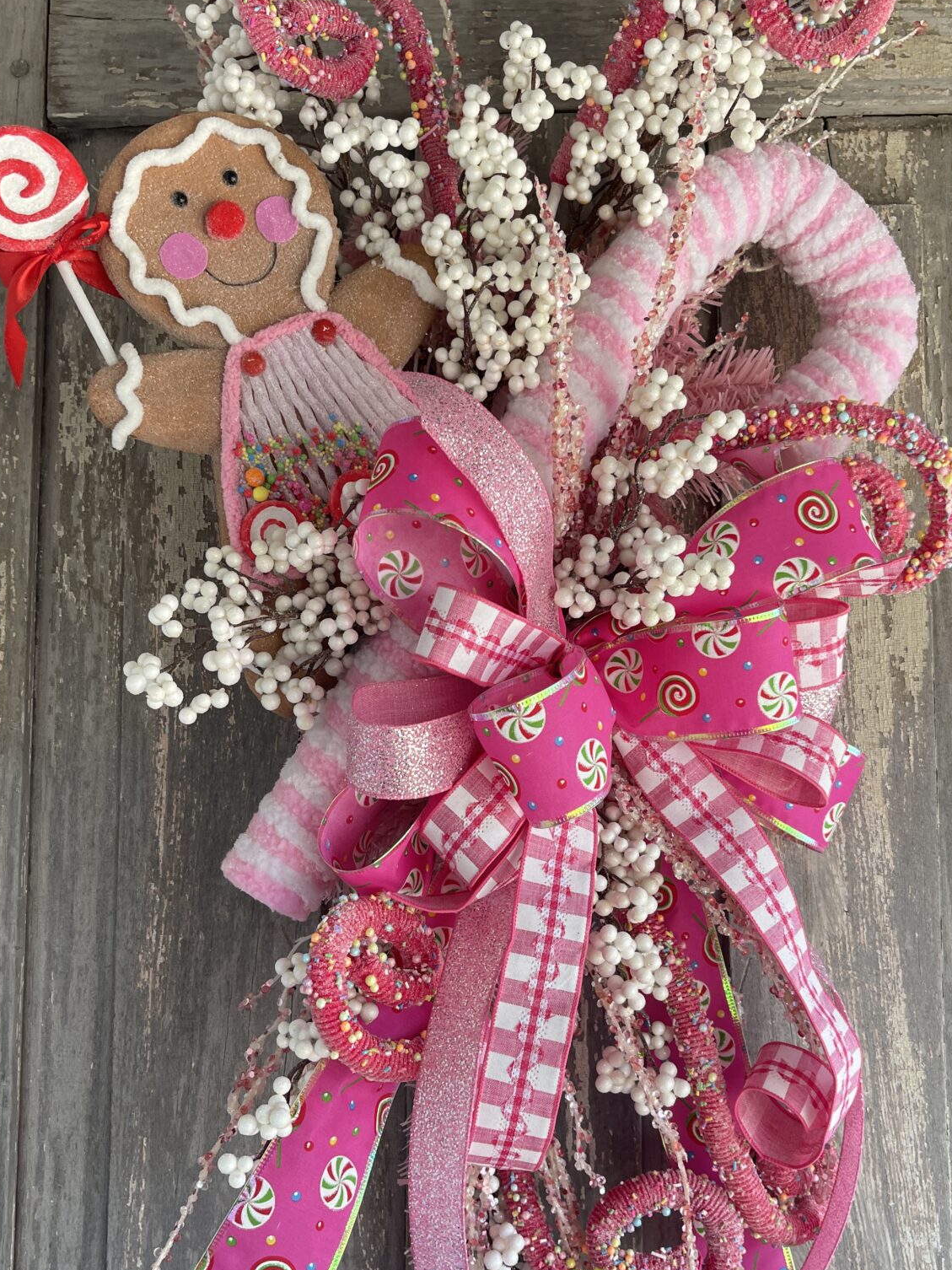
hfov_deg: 41.8
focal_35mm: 34
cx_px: 473
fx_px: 1247
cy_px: 682
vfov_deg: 53.9
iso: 32
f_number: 1.6
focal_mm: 5.1
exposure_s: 1/377
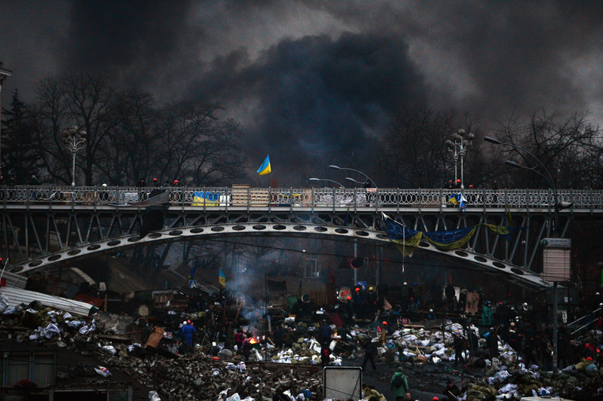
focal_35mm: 170
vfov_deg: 8.1
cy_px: 200
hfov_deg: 12.1
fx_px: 2845
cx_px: 302
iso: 4000
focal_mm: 170
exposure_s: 1/200
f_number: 2.8
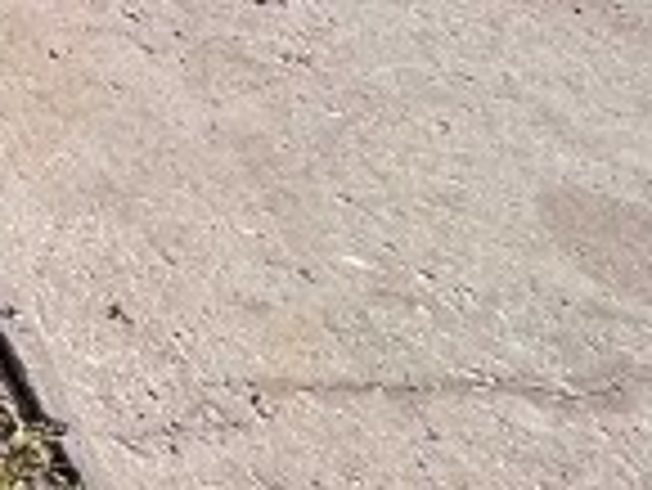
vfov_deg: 9.8
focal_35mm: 92
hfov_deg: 15.6
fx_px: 1734
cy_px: -1155
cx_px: -746
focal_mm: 1.57
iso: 32
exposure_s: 1/797
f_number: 1.8
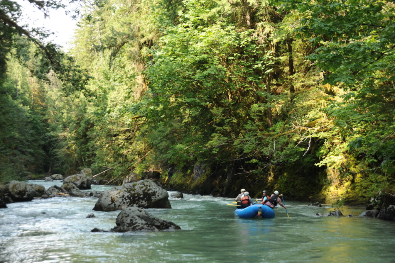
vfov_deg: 21.9
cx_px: 198
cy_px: 132
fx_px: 680
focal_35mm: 62
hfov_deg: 32.4
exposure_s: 1/125
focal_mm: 62
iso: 250
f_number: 5.6
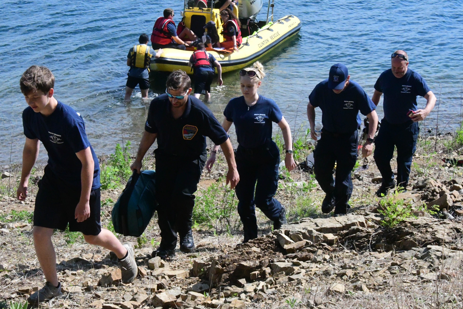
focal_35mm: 115
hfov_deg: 17.8
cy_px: 163
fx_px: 1479
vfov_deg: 11.9
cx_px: 227
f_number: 22
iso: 10000
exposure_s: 1/2000
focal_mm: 72
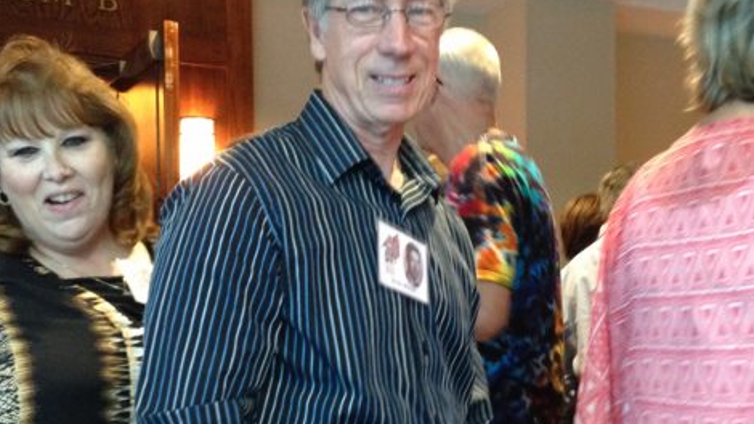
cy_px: 302
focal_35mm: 49
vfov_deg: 24.2
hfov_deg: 42.1
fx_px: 979
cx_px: 379
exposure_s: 1/15
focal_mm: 4.12
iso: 400
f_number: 2.4
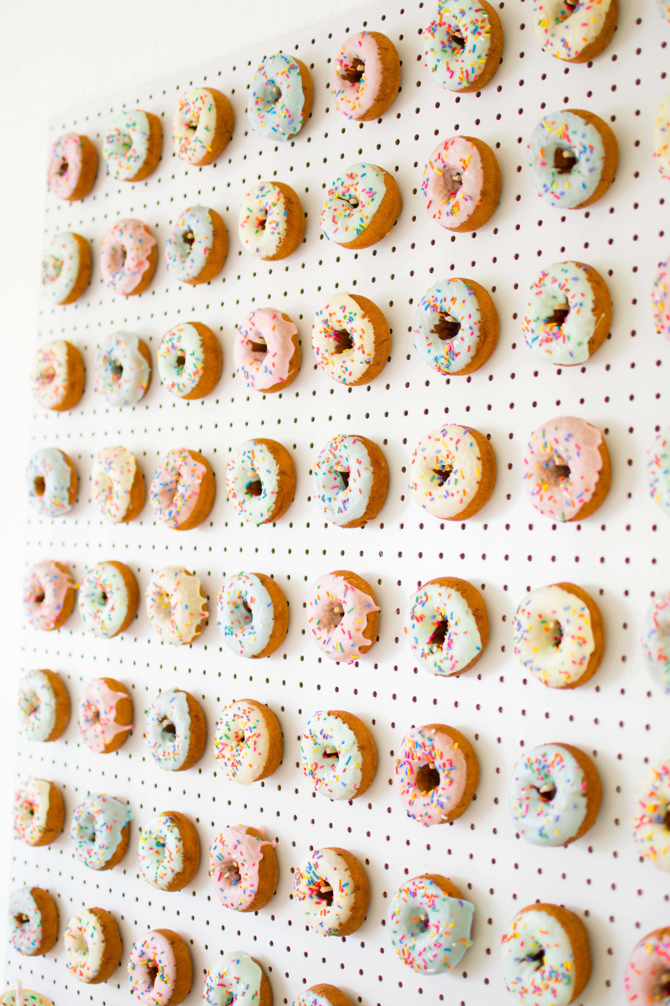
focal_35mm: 52
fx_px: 1466
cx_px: 335
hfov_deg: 25.8
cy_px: 503
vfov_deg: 37.9
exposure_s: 1/80
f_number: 2
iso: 200
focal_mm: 35
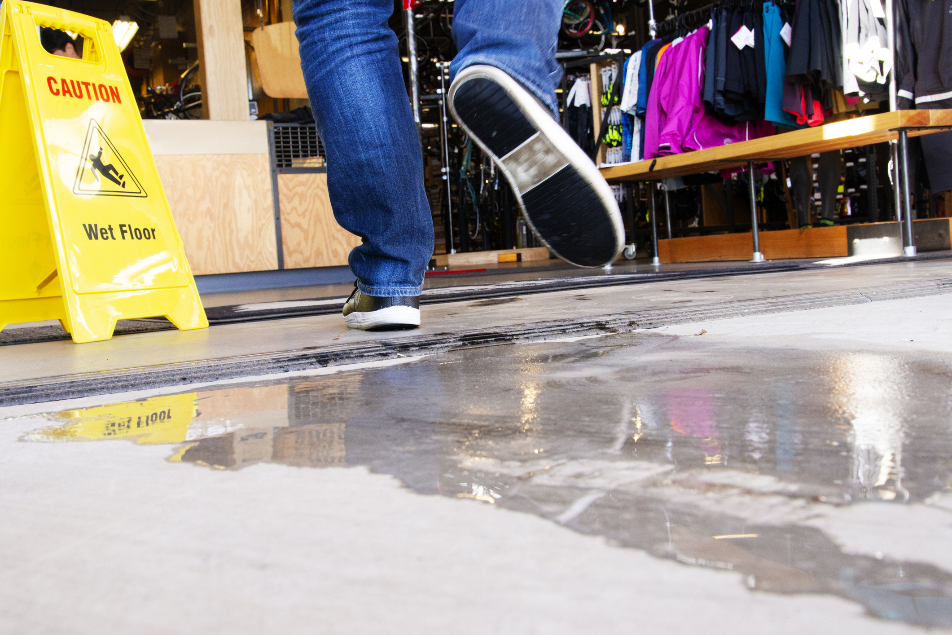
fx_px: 925
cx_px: 476
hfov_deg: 54.4
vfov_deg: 37.9
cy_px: 318
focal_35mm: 35
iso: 1600
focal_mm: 35
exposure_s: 1/80
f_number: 11
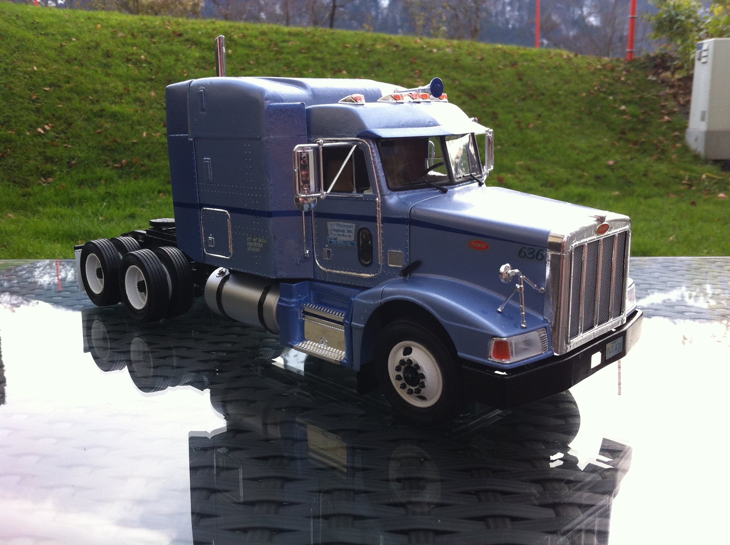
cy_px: 272
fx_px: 737
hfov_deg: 52.7
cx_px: 365
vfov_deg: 40.6
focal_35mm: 35
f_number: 2.8
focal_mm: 3.85
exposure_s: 1/147
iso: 80
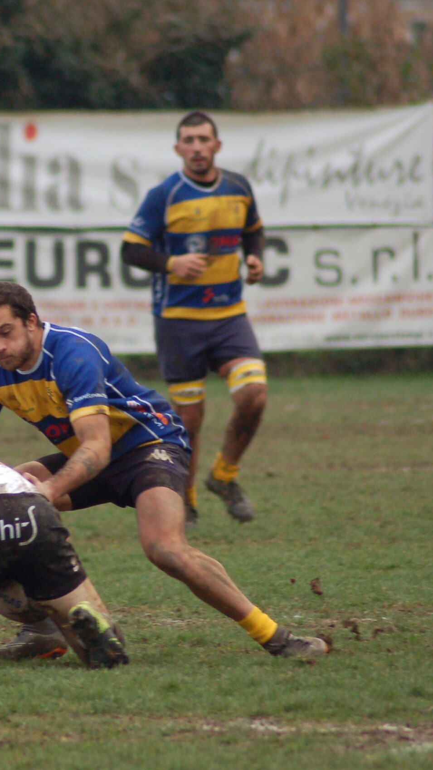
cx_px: 47
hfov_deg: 1.7
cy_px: 385
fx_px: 14494
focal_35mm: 710
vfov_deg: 3.0
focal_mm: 300
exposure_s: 1/400
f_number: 5.6
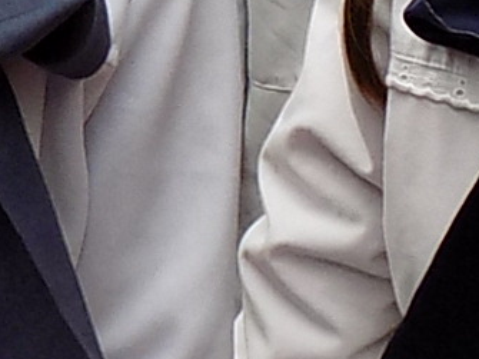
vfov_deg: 9.5
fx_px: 2158
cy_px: 100
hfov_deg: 12.4
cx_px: -97
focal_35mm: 156
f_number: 3.1
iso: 125
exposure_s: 1/30
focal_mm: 4
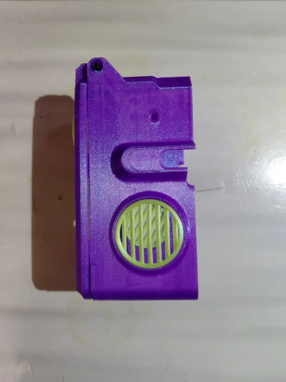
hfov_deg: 54.9
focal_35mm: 25
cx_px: 143
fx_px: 275
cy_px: 191
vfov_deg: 69.4
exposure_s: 1/40
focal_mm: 4.69
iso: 400
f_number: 1.8
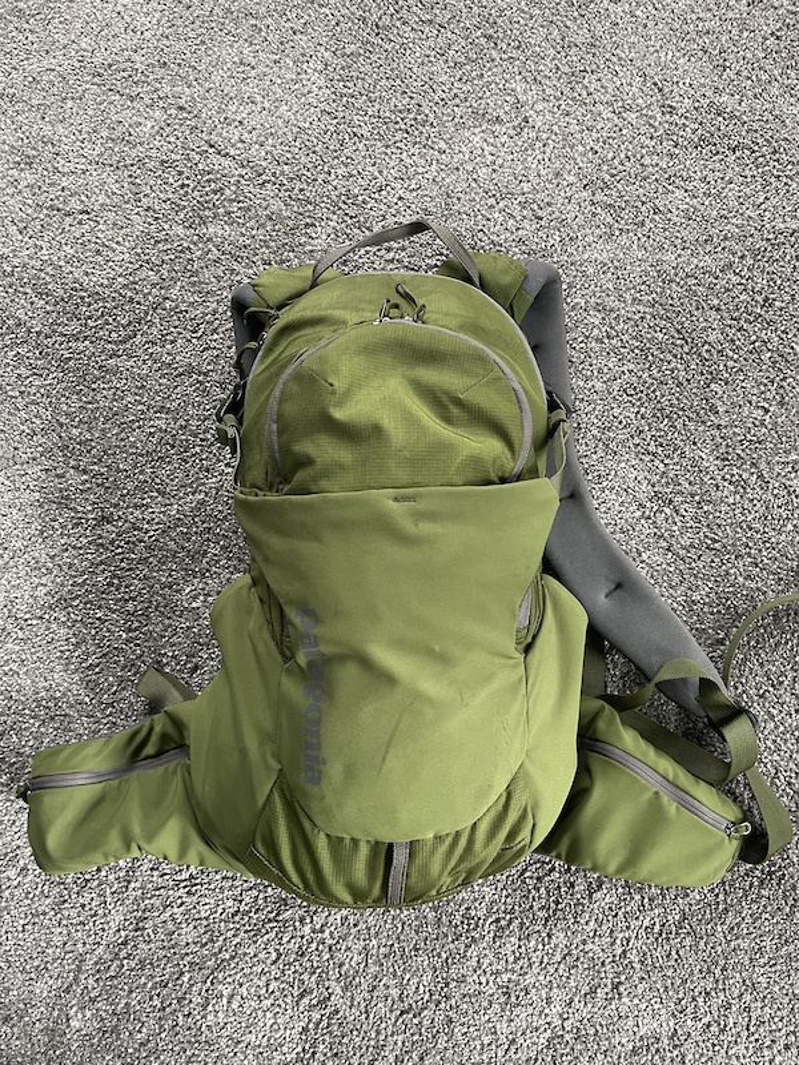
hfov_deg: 53.1
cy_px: 532
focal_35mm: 26
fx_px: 800
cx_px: 400
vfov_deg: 67.3
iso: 250
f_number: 1.6
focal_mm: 5.1
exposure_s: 1/60
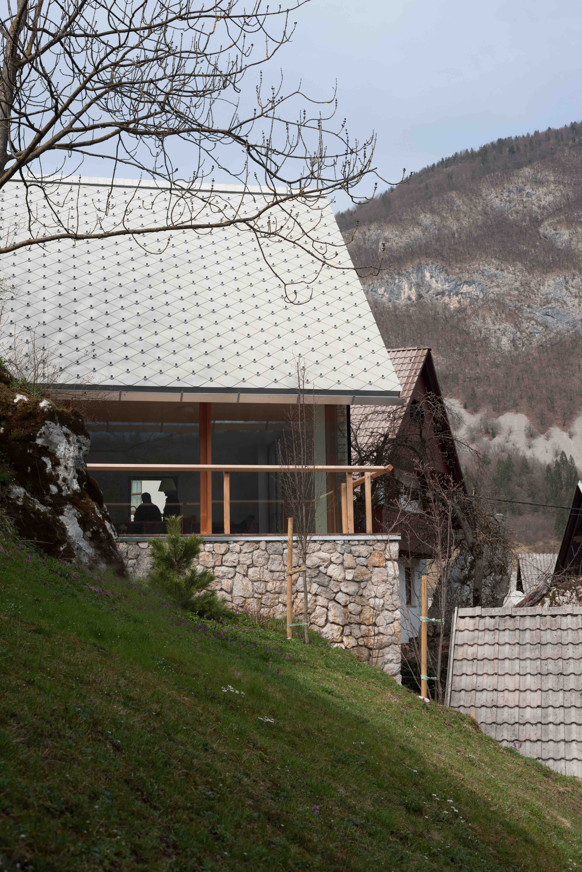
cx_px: 291
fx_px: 1212
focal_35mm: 50
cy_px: 436
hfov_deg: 27.0
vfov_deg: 39.6
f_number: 8
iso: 100
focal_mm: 50
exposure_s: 1/250
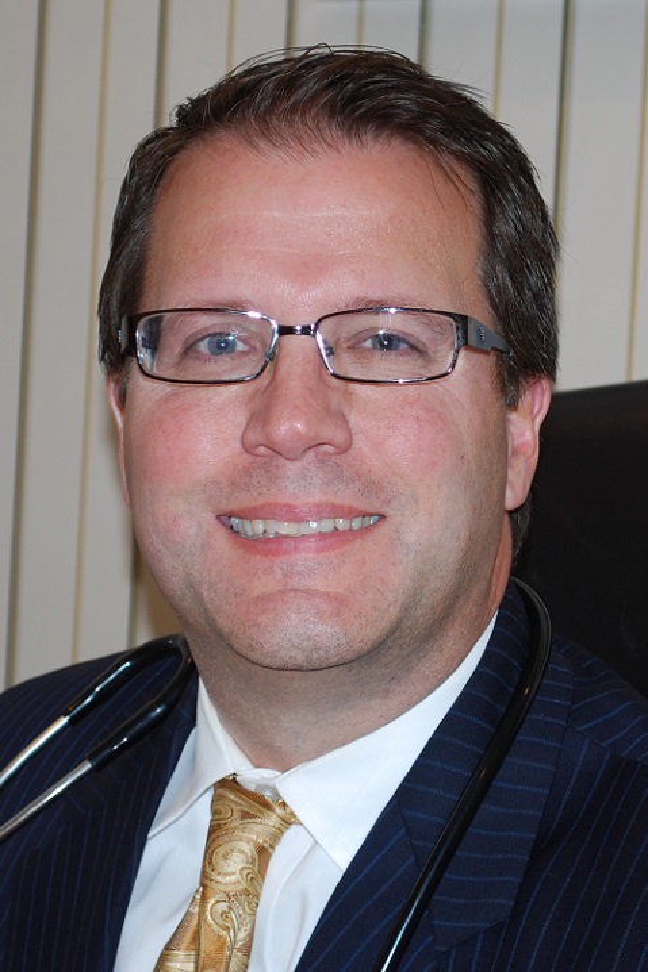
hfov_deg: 18.9
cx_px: 324
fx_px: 1945
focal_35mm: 72
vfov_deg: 28.1
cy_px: 486
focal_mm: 48
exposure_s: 1/60
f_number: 5.6
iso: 200
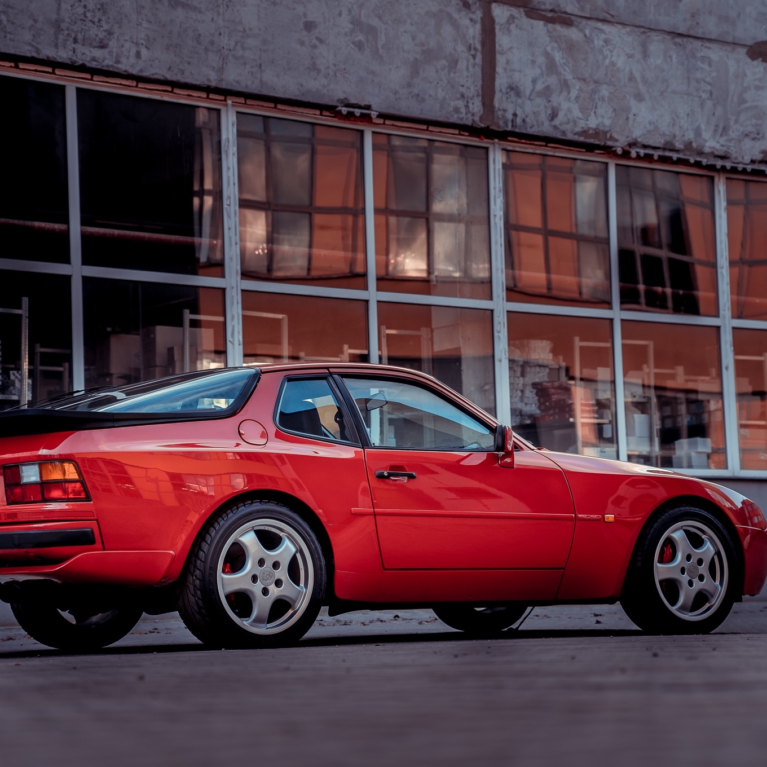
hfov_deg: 19.9
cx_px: 370
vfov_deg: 19.9
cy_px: 384
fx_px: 2181
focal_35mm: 87
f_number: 4
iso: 250
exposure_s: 1/160
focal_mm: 68
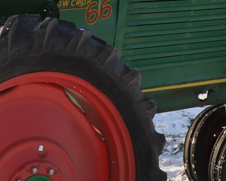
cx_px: 24
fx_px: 857
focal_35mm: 128
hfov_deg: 14.9
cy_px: 88
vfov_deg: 12.1
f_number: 9
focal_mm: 22
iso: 200
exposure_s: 1/320
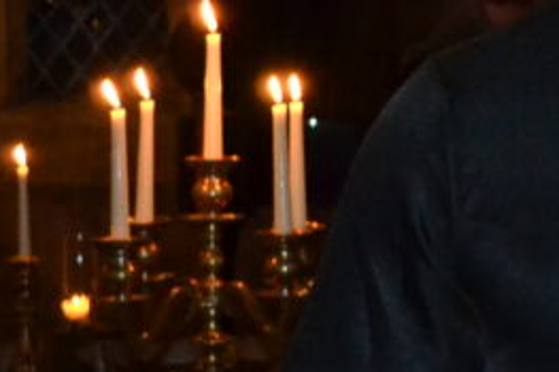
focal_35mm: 192
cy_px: 51
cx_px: 1103
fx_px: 2979
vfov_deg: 7.1
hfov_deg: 10.0
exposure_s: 1/60
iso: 3200
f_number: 4.5
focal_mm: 28
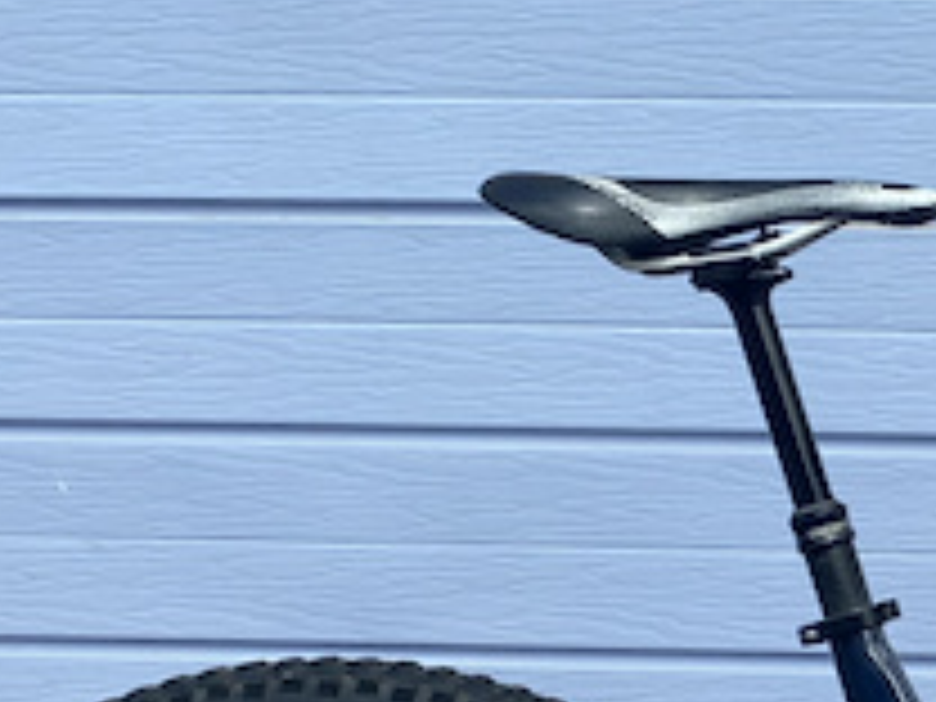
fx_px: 2704
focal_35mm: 100
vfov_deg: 14.6
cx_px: 1332
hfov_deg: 17.9
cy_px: 630
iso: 32
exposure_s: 1/2315
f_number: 1.8
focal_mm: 4.25
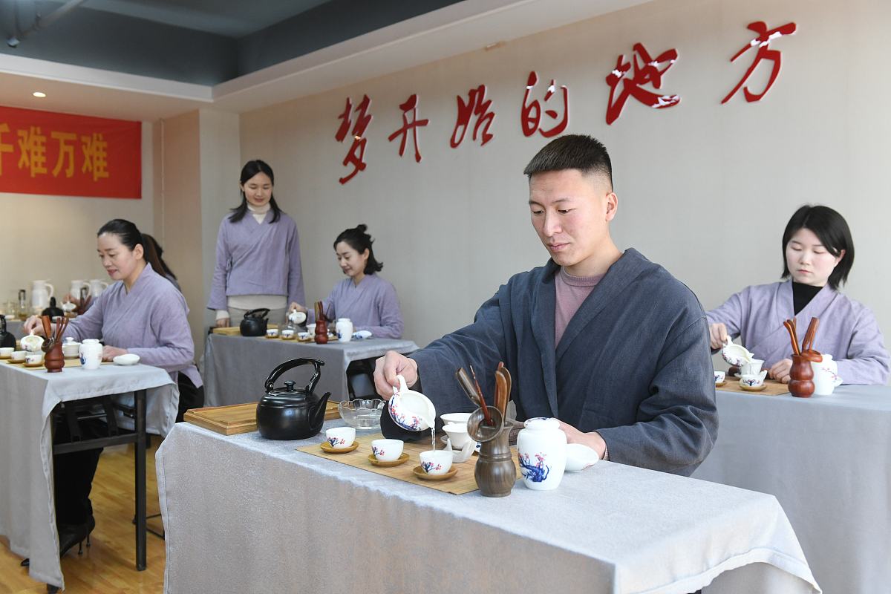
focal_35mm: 34
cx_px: 446
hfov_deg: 55.8
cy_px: 297
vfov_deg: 38.9
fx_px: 841
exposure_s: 1/125
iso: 2000
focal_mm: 34
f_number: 5.6
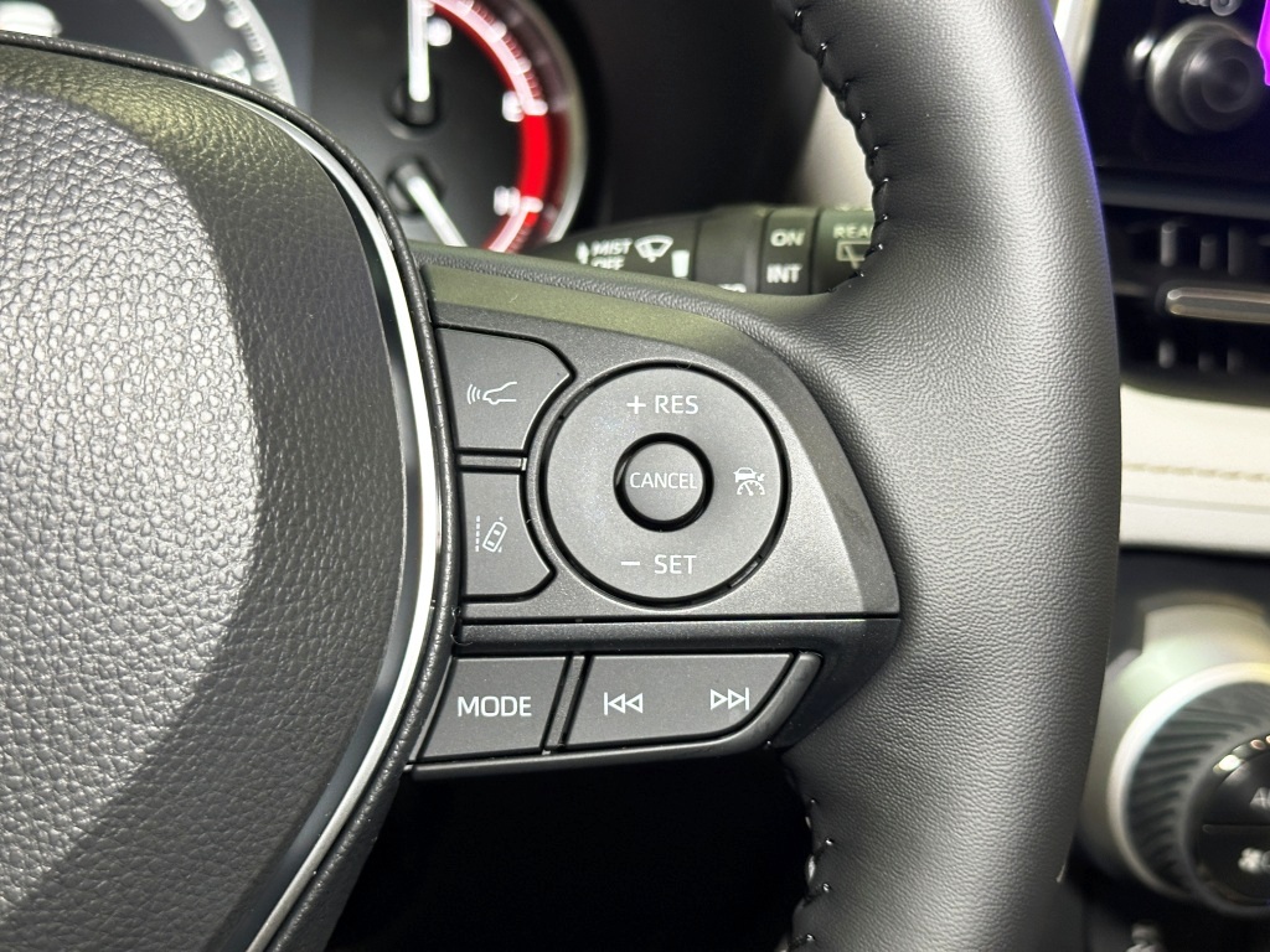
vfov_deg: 30.3
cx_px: 635
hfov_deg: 39.7
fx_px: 1761
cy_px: 476
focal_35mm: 48
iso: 320
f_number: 1.78
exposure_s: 1/40
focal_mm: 6.86
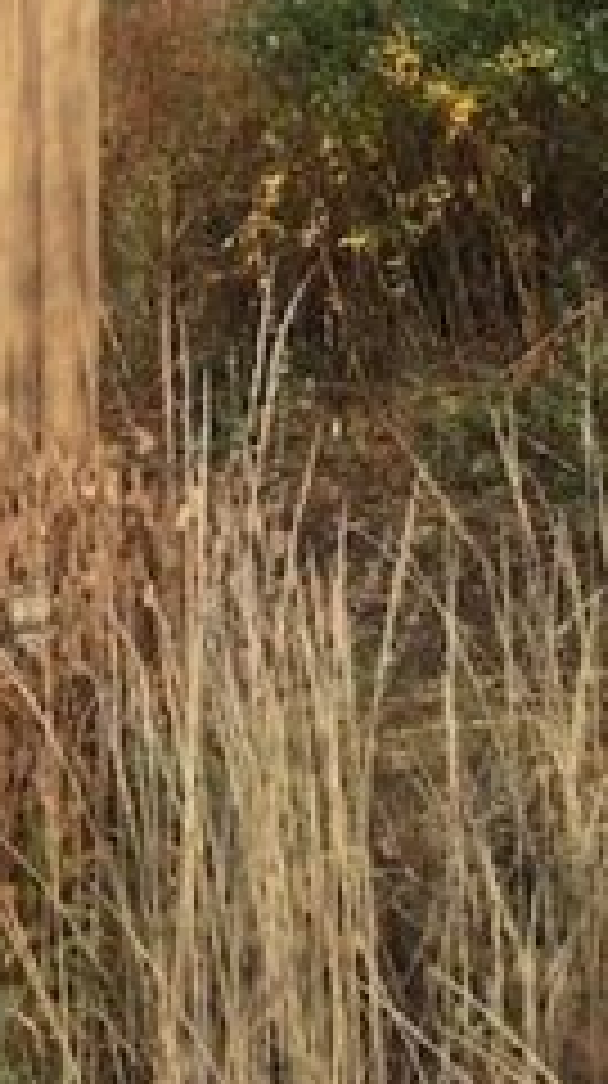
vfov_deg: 18.5
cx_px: -176
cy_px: -432
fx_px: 3019
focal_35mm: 105
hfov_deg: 11.2
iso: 32
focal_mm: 4.15
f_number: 2.2
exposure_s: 1/1582
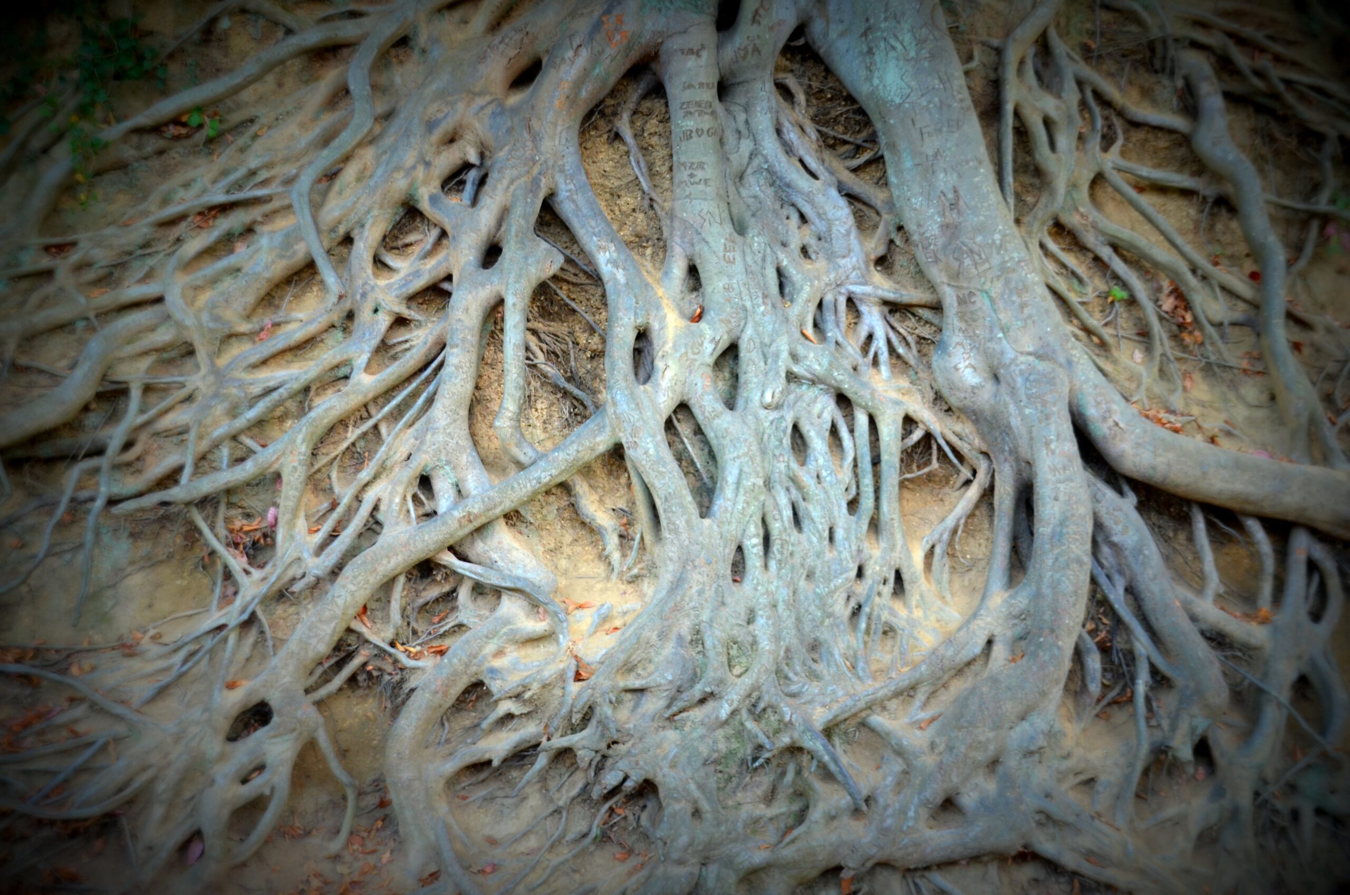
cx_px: 675
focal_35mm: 54
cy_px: 448
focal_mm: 36
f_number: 4.5
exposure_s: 1/30
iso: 500
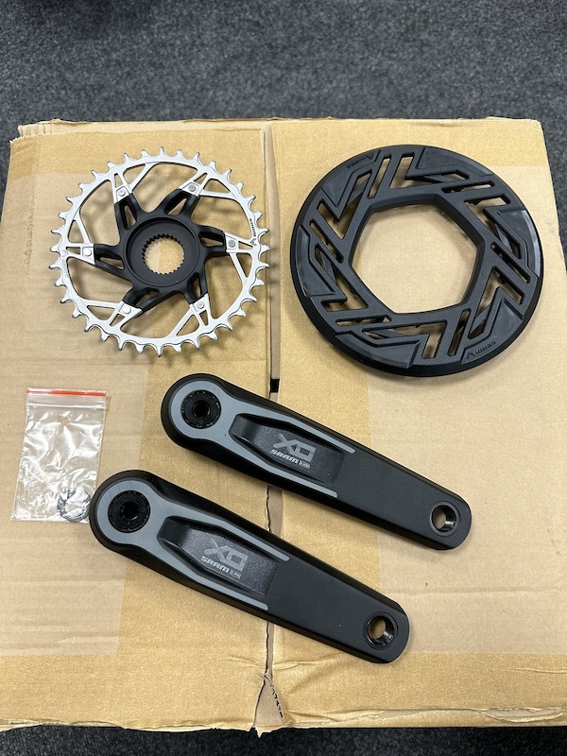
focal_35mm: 24
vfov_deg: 71.6
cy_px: 378
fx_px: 524
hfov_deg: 56.8
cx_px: 284
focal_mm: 6.86
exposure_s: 1/100
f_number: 1.78
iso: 200
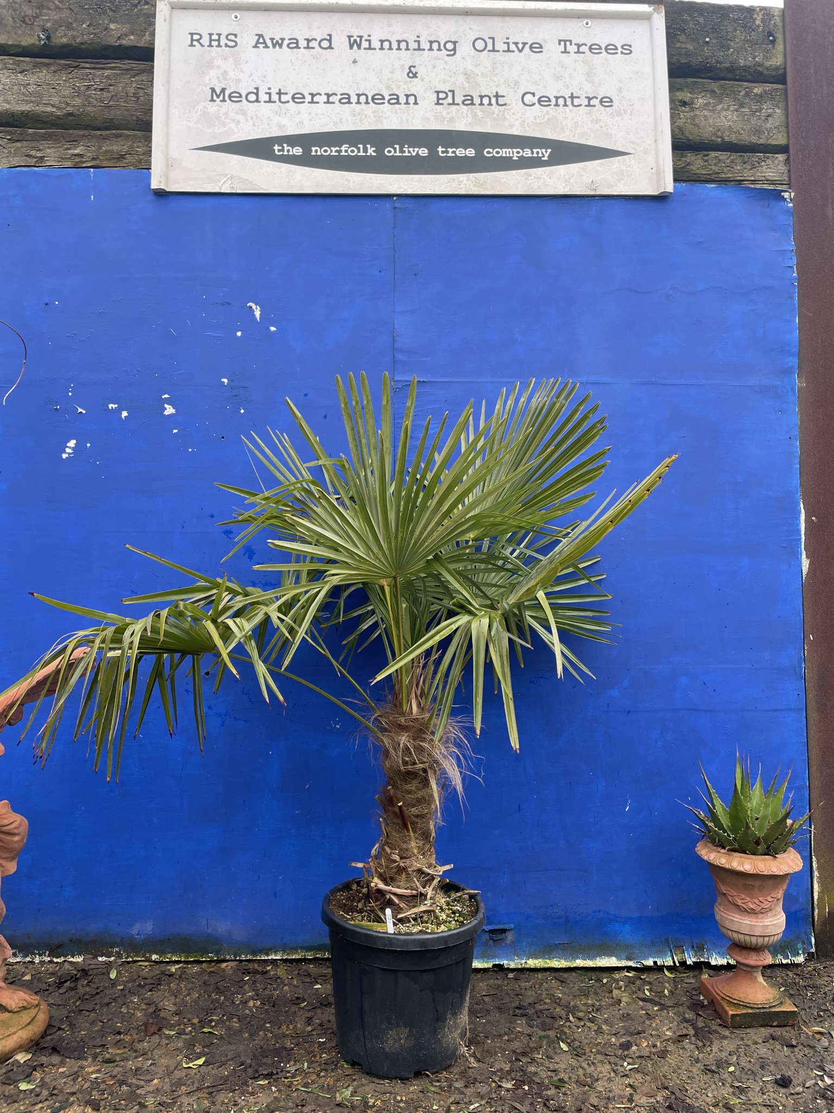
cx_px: 417
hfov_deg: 53.1
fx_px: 835
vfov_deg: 67.3
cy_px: 556
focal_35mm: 26
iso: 50
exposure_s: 1/121
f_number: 1.6
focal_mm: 4.2
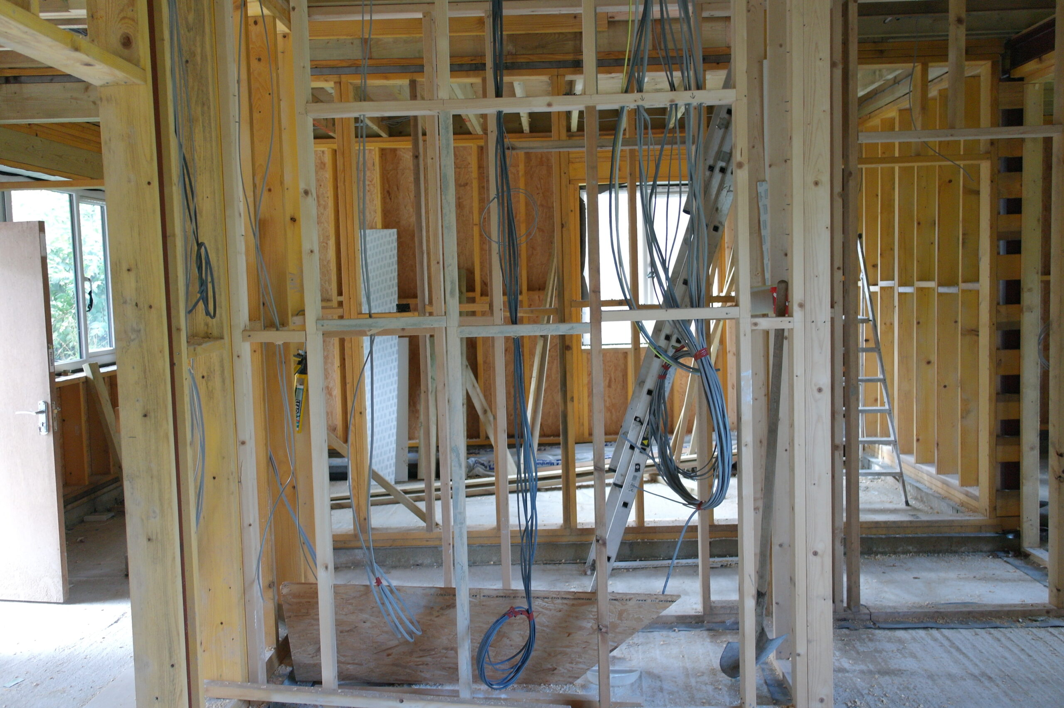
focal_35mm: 33
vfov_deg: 39.9
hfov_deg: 57.2
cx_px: 532
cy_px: 354
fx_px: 975
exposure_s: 1/40
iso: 500
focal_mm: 22
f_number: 3.5
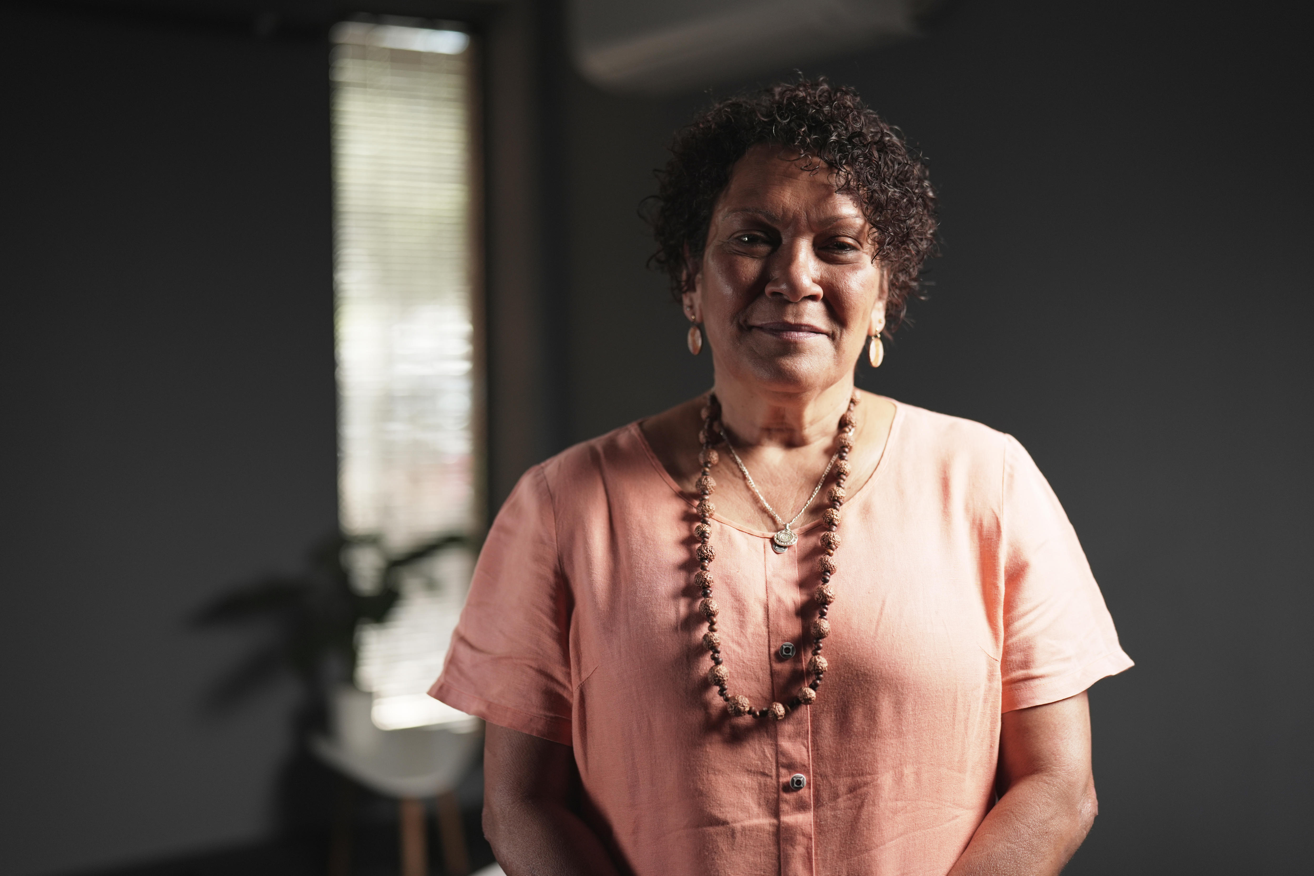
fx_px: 1825
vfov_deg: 27.0
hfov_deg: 39.6
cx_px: 657
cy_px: 438
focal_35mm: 50
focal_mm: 50
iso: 250
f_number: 1.4
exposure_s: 1/160
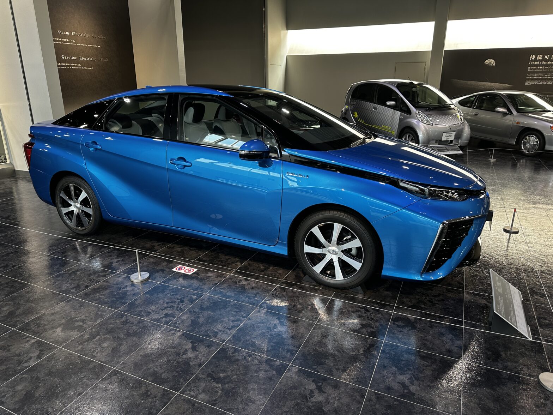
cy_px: 208
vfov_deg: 56.8
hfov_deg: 71.6
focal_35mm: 24
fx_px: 383
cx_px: 276
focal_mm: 6.86
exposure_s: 1/60
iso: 125
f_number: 1.78
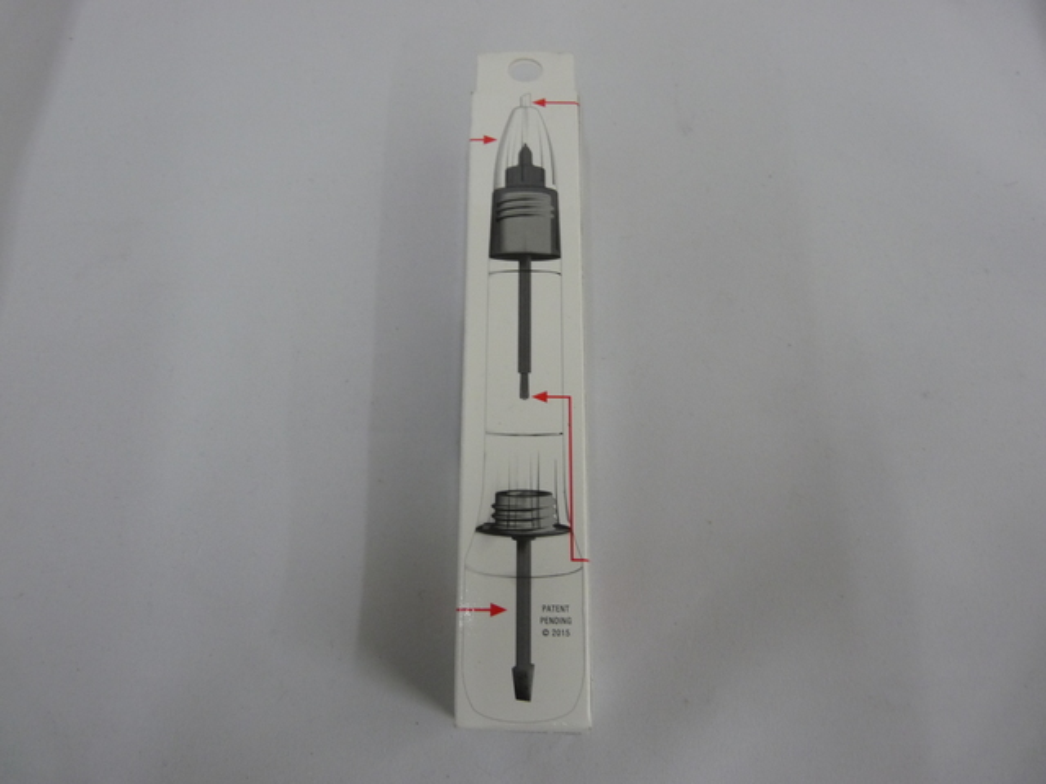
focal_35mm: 27
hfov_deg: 65.3
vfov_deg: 51.4
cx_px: 523
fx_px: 816
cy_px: 392
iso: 200
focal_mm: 4.8
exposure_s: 1/30
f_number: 2.8
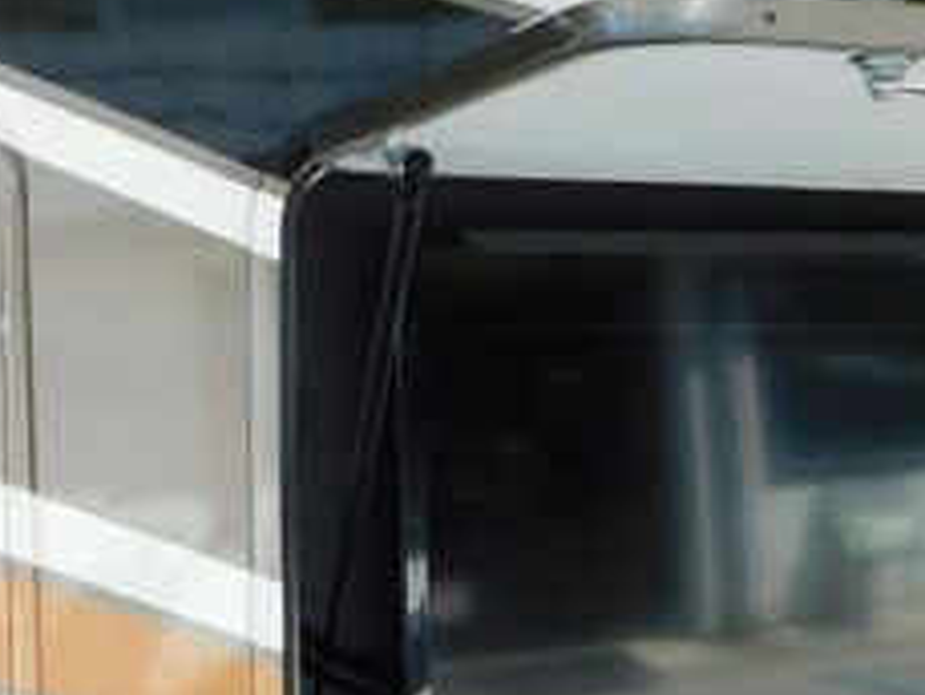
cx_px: 776
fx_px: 2059
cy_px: 356
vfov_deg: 19.2
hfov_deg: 24.8
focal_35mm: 77
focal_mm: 4
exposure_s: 1/250
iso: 125
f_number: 3
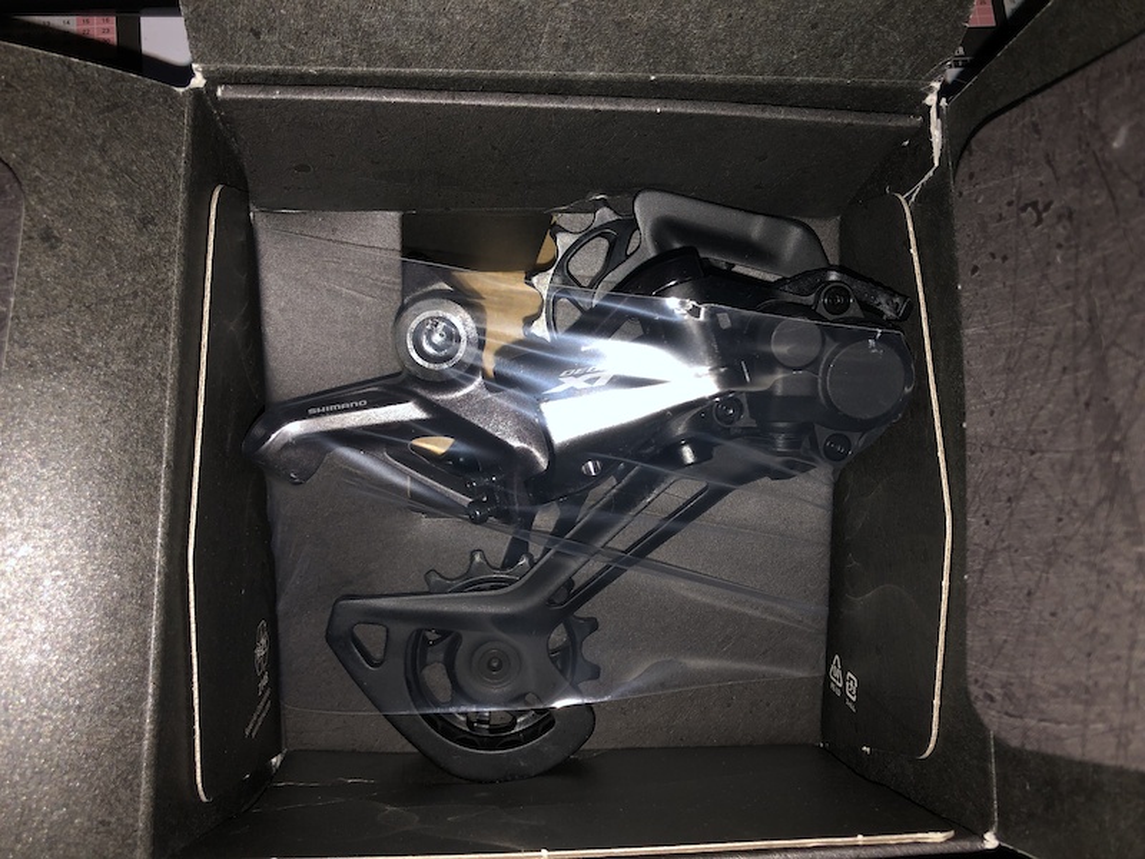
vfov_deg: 49.7
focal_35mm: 28
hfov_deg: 63.4
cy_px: 430
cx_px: 572
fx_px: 926
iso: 40
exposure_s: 1/32
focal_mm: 3.99
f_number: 1.8
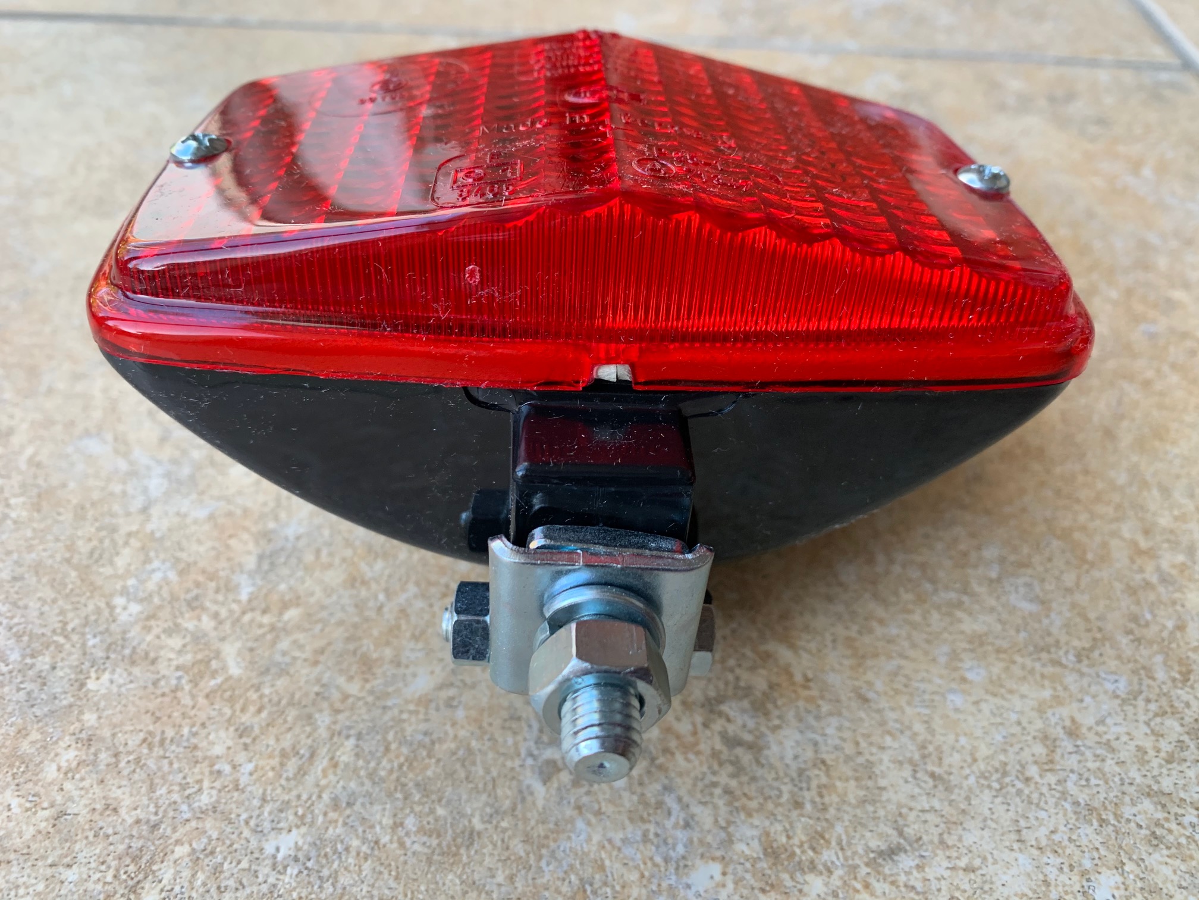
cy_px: 450
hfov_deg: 67.3
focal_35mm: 26
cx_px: 600
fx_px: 901
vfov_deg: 53.1
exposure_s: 1/109
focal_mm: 4.25
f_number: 1.8
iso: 100
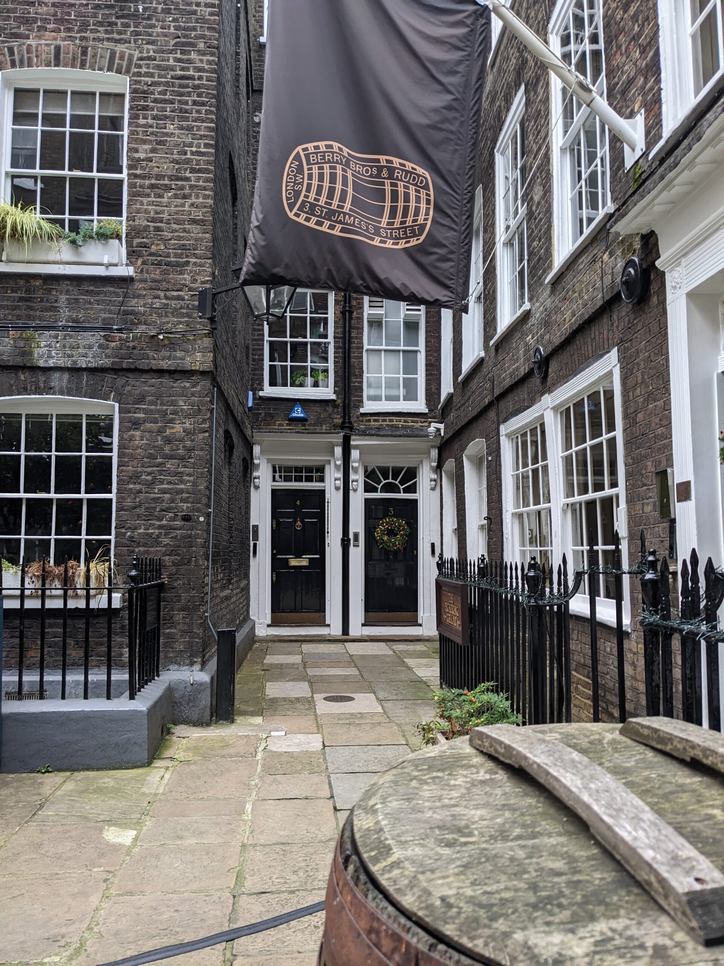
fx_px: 753
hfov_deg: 51.4
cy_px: 483
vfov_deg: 65.3
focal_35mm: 27
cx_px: 362
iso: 85
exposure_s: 1/99.9
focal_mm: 4.38
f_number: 1.73
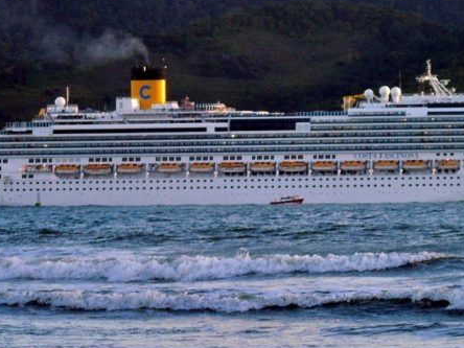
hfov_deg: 5.4
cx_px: 273
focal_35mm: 367
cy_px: 152
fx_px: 4919
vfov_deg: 4.1
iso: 80
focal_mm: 38
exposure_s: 1/125
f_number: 4.7
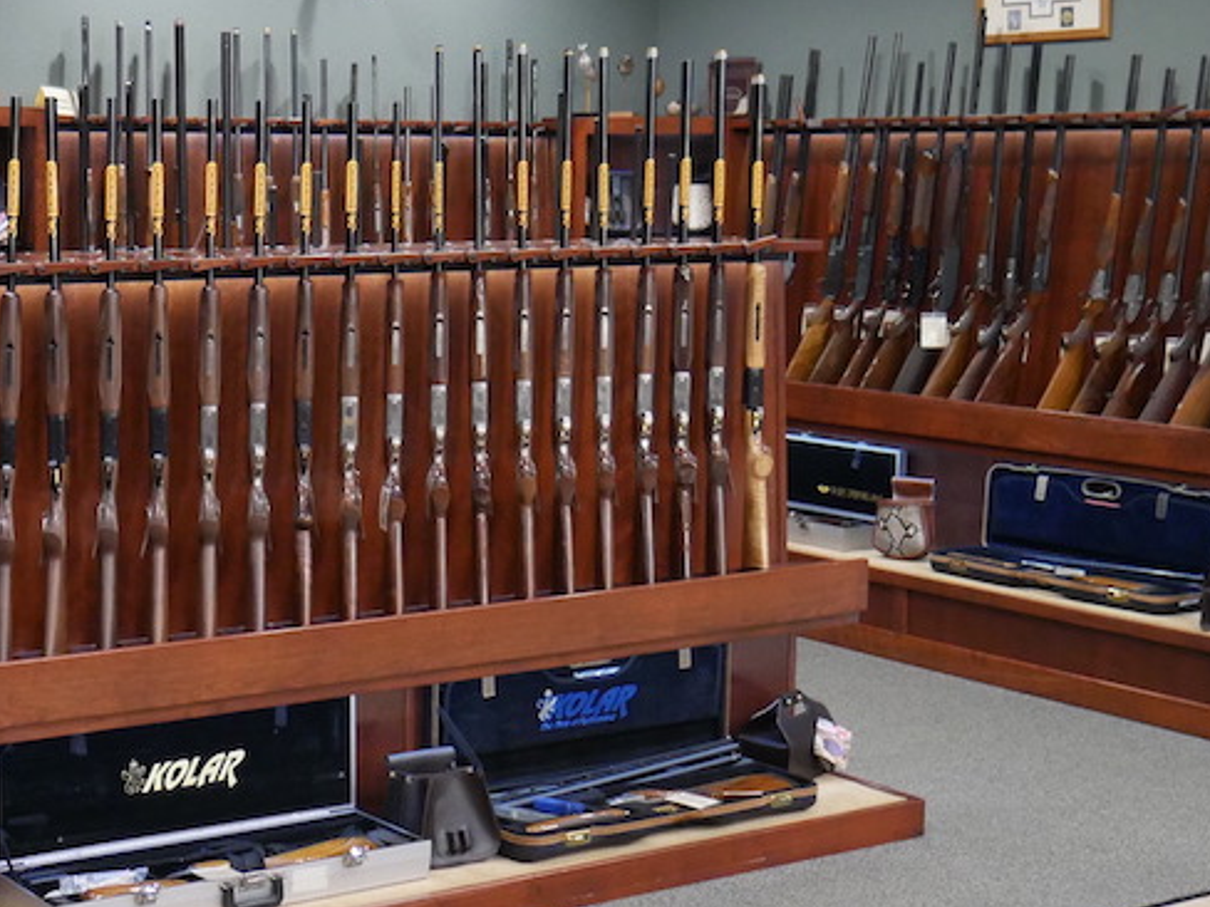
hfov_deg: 29.8
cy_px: 357
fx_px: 2167
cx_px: 104
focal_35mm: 62
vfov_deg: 23.6
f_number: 3.5
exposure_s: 1/60
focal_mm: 14
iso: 2000
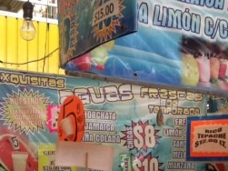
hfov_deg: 21.3
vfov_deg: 15.4
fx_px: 606
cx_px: 116
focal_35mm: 92
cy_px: 211
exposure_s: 1/40
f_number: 2.4
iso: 50
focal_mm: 4.12
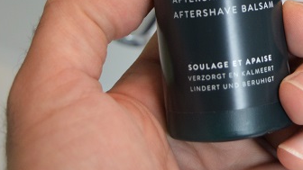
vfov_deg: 9.4
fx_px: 1012
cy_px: -72
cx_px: 288
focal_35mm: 126
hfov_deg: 16.7
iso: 400
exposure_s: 1/50
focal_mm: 30
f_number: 4.2
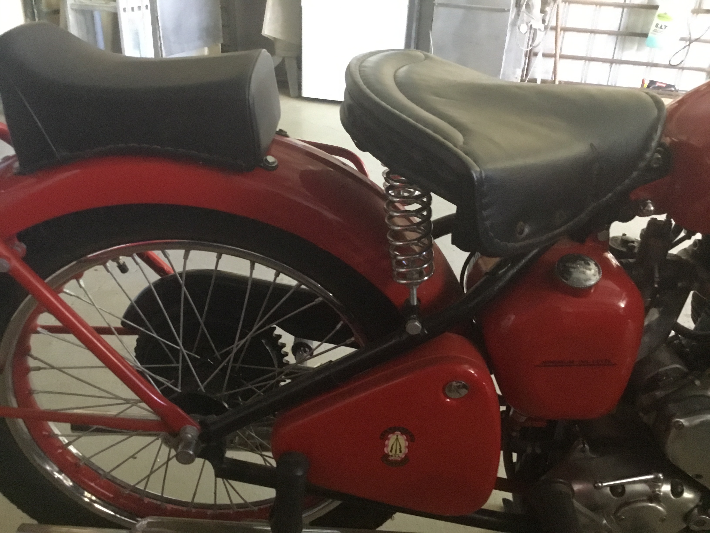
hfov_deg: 58.4
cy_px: 266
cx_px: 355
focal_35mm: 31
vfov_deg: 45.4
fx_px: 636
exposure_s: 1/17
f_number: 2.4
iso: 400
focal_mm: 3.3
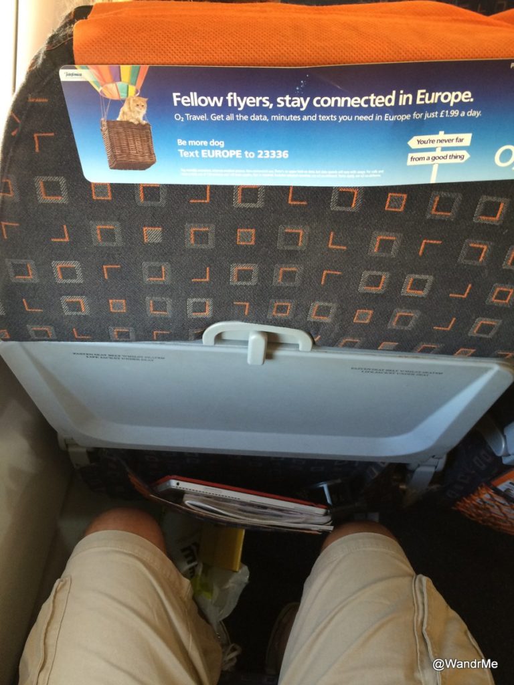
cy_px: 342
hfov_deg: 48.2
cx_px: 257
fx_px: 574
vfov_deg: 61.7
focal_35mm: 29
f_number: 2.2
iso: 100
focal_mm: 4.15
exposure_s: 1/33
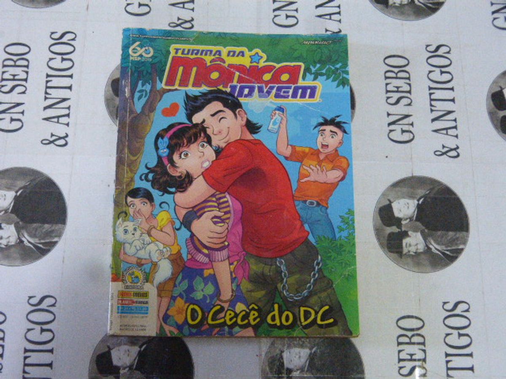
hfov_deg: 40.4
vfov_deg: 30.9
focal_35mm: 47
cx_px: 253
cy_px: 190
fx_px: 687
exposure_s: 1/50
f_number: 3.2
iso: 1600
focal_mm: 8.5
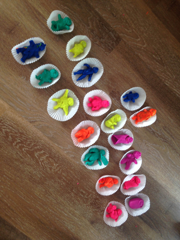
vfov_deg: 55.4
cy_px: 120
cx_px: 90
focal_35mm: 33
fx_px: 229
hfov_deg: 42.9
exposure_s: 1/20
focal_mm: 4.12
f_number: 2.4
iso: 50
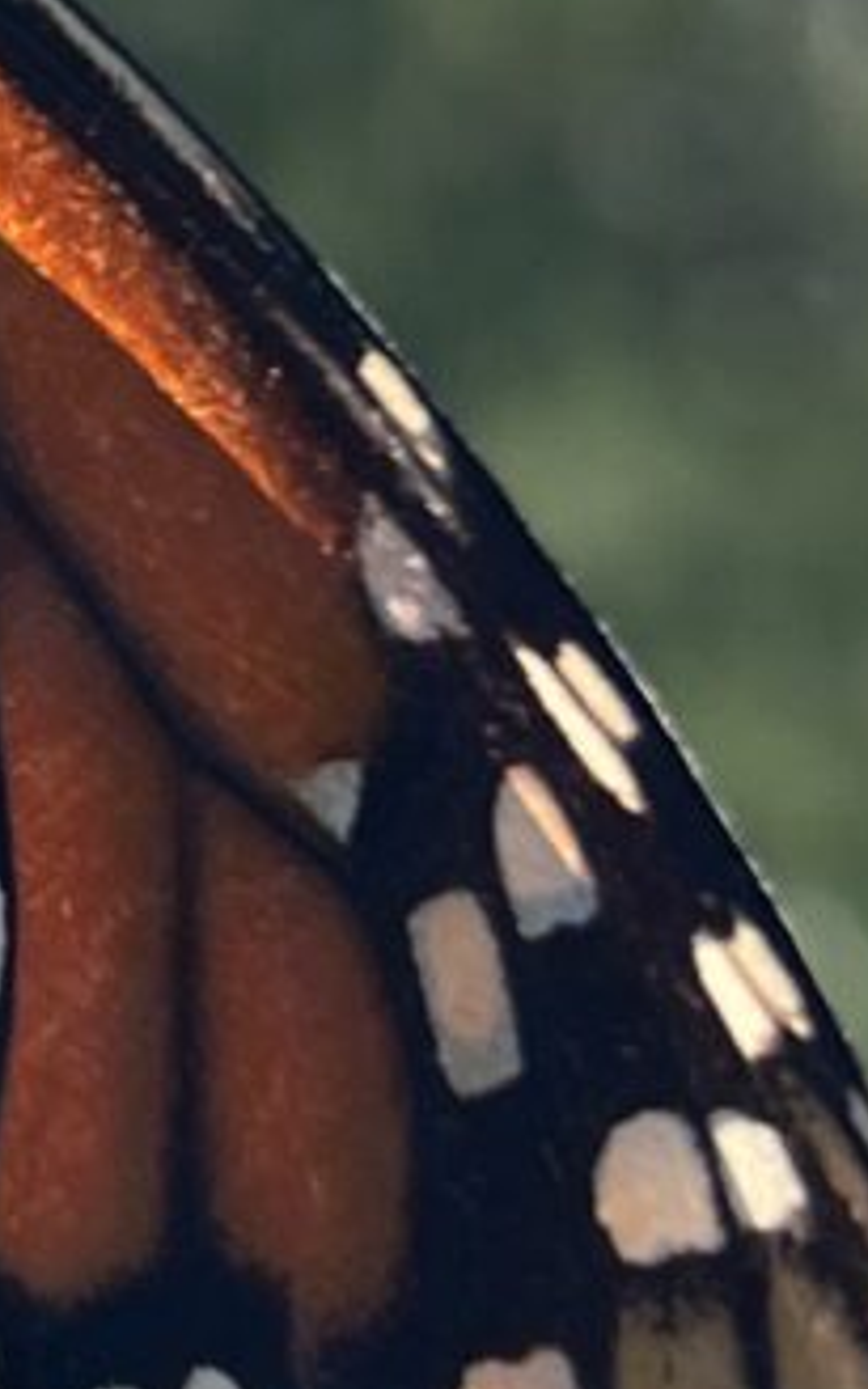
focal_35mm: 172
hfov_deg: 7.4
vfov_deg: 12.2
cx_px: -766
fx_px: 6510
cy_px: 402
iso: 50
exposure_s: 1/1412
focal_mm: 5.7
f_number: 1.5
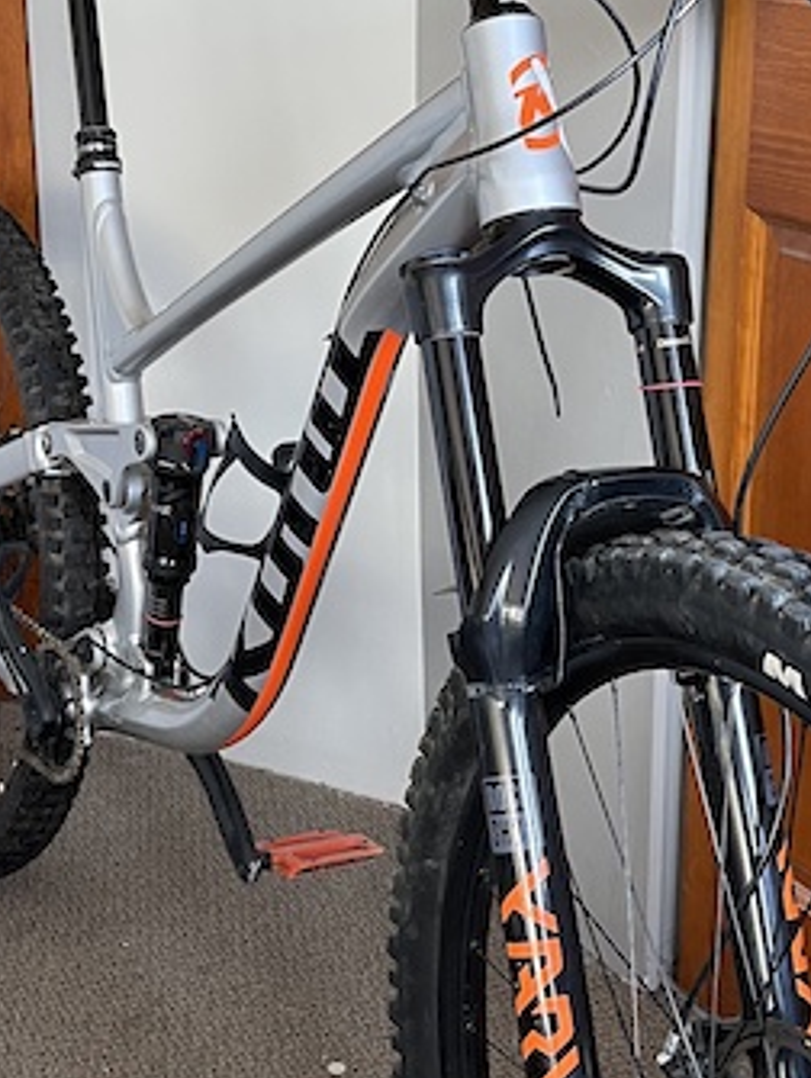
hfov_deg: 23.7
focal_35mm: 62
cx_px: 406
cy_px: 457
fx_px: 1933
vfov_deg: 31.1
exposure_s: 1/60
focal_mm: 5.1
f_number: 1.6
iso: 200
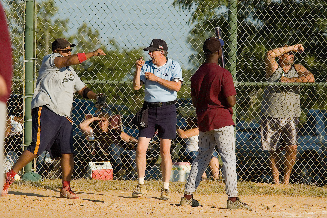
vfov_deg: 4.0
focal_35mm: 345
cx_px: 164
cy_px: 109
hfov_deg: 6.0
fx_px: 3131
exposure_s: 1/1600
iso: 200
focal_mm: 230
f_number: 5.3
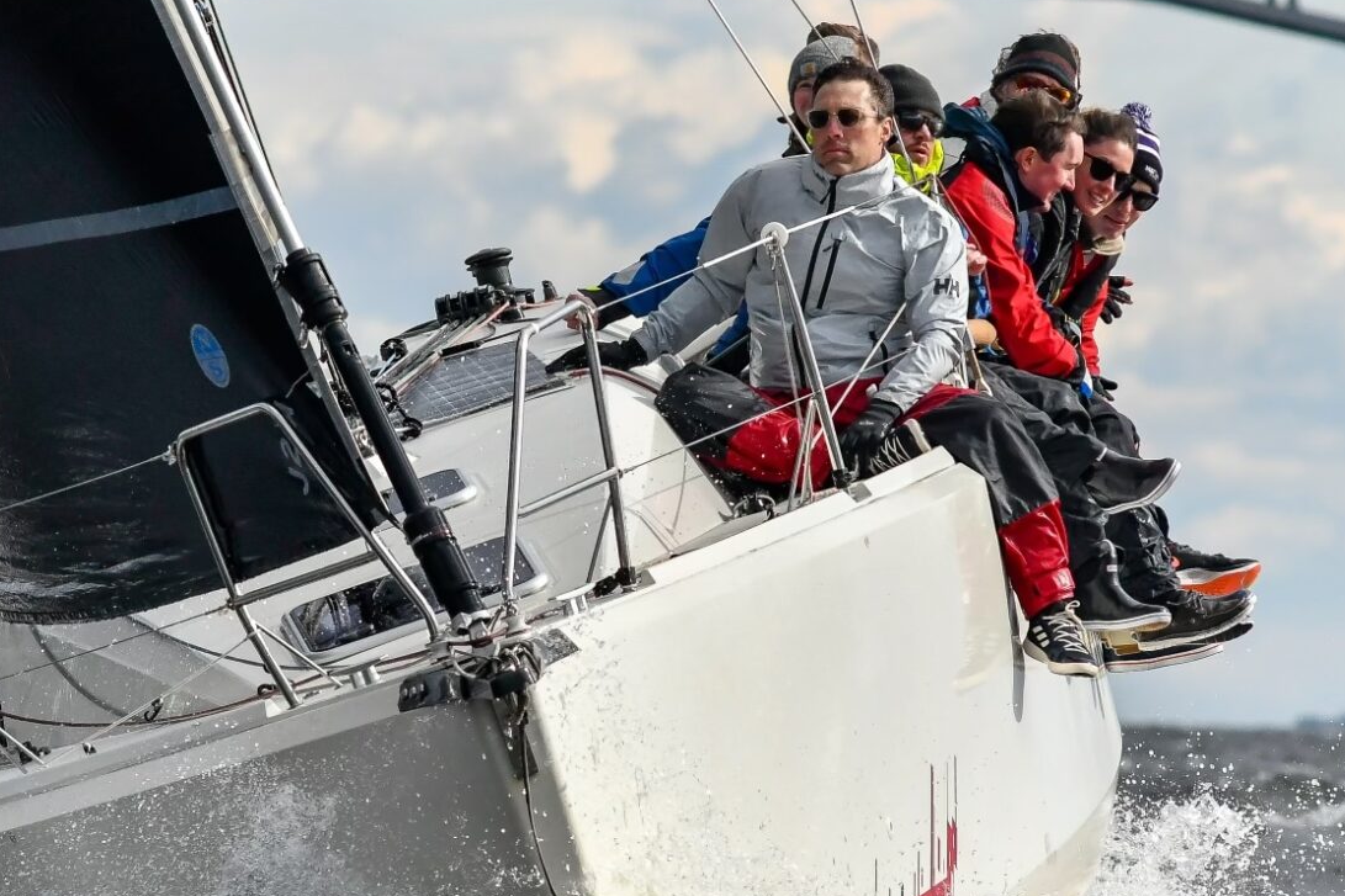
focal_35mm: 845
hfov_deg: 2.4
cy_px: 372
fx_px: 31563
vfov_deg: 1.6
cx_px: 387
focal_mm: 300
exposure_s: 1/3200
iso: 800
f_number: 8
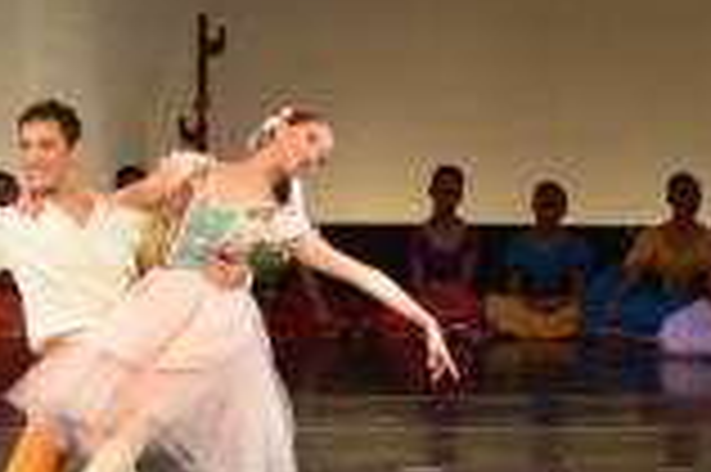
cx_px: 274
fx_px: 3295
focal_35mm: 167
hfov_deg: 12.3
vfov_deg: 8.2
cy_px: 83
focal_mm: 48
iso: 3200
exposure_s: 1/320
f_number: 4.5
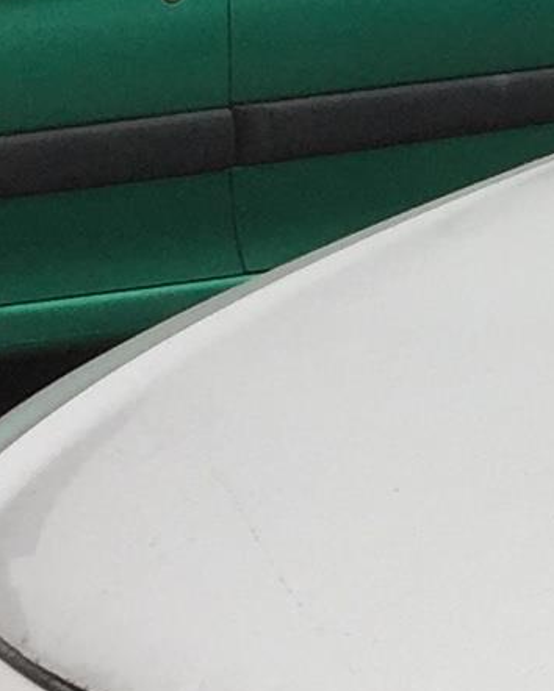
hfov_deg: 6.6
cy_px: 400
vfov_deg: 9.2
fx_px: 4281
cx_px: 1814
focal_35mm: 209
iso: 32
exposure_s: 1/161
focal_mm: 4.15
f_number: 2.2
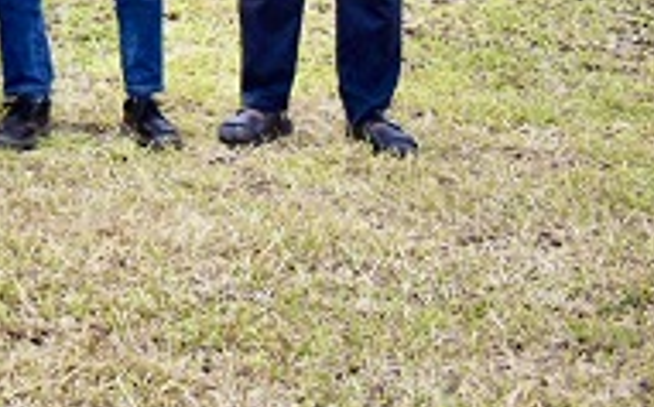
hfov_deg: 12.8
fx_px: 2511
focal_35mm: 141
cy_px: -371
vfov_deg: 8.8
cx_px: -702
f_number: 4
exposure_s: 1/125
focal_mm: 22
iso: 200
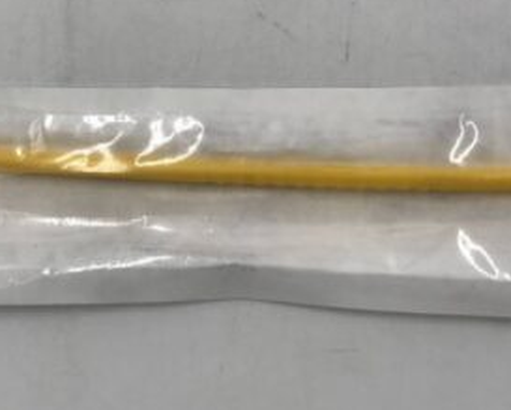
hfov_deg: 31.2
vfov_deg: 25.4
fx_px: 908
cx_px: 180
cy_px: 168
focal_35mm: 60
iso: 20
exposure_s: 1/230
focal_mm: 3.99
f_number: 1.8
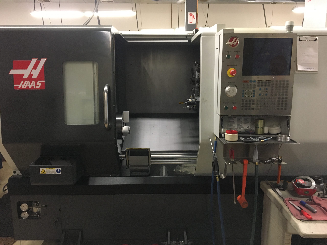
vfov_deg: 48.2
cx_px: 164
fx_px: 274
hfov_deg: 61.7
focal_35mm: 29
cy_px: 122
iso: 200
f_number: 2.2
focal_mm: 4.15
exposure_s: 1/20
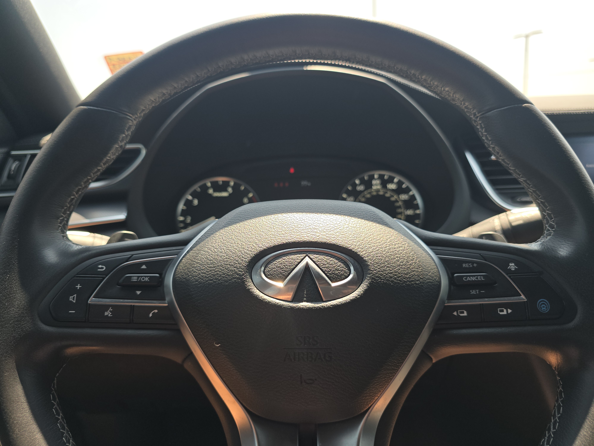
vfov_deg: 58.9
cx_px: 297
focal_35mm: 23
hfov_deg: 73.9
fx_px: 395
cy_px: 223
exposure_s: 1/120
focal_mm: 6.3
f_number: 1.7
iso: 16
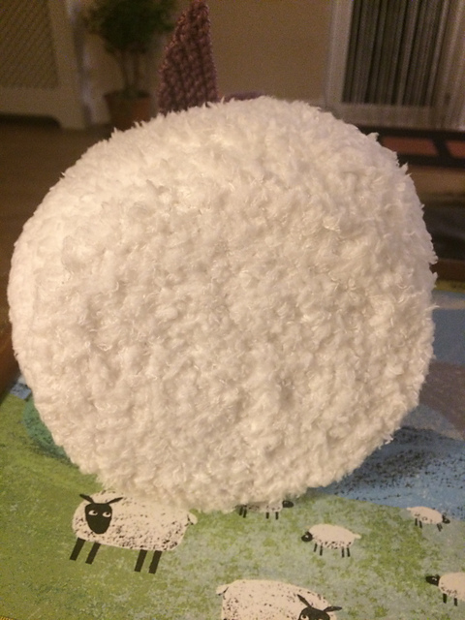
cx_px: 232
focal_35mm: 29
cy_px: 310
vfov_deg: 61.7
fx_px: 519
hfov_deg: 48.2
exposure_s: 1/33
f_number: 2.2
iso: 320
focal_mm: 4.15
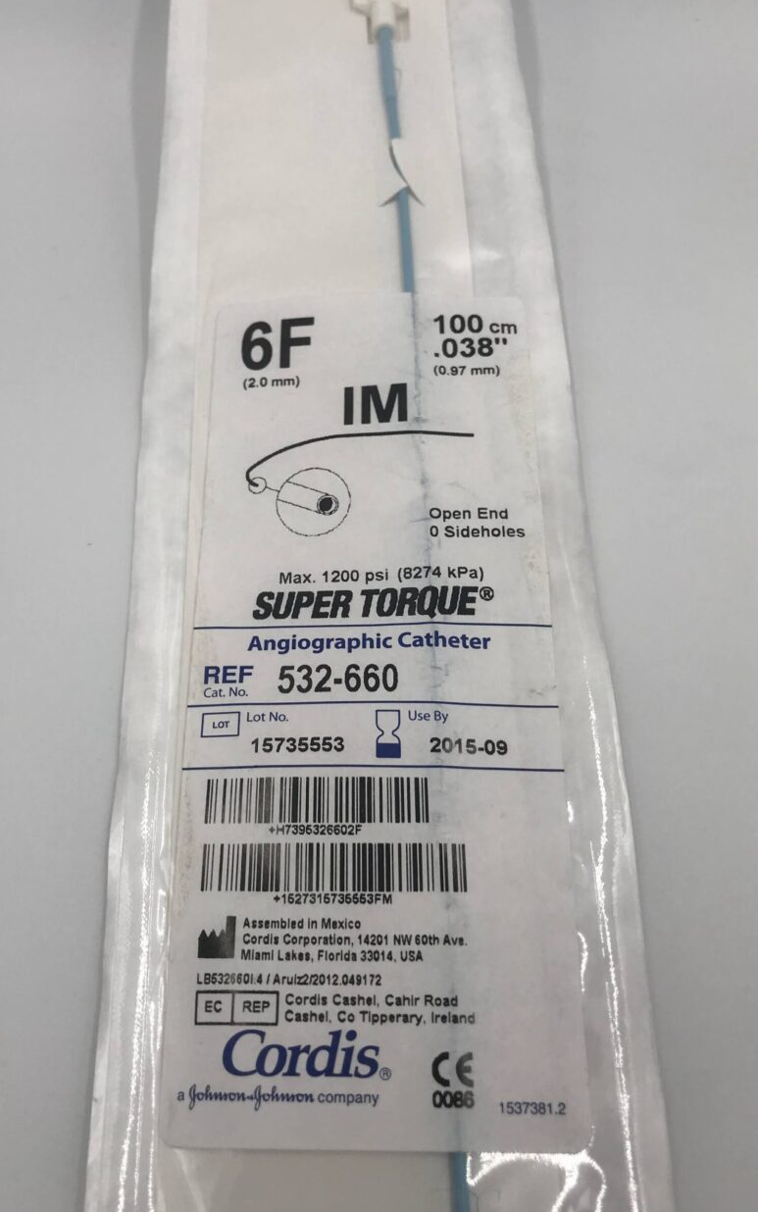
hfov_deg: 39.4
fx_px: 1057
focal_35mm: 32
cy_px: 582
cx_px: 326
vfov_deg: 59.6
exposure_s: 1/206
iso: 20
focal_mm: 3.99
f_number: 1.8
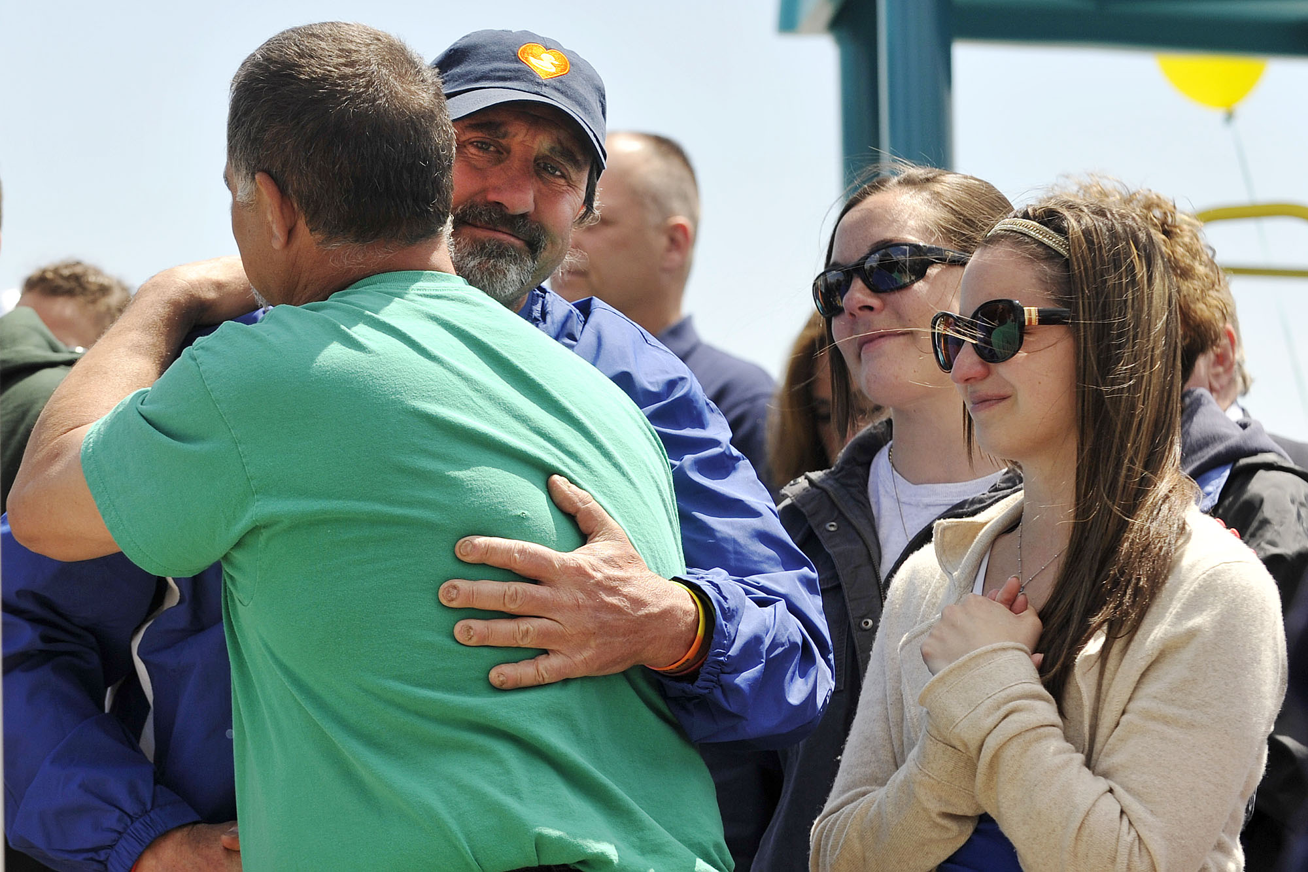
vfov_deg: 14.4
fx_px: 3452
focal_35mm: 95
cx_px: 654
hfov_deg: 21.5
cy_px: 436
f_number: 5.6
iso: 400
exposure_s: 1/1600
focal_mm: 95
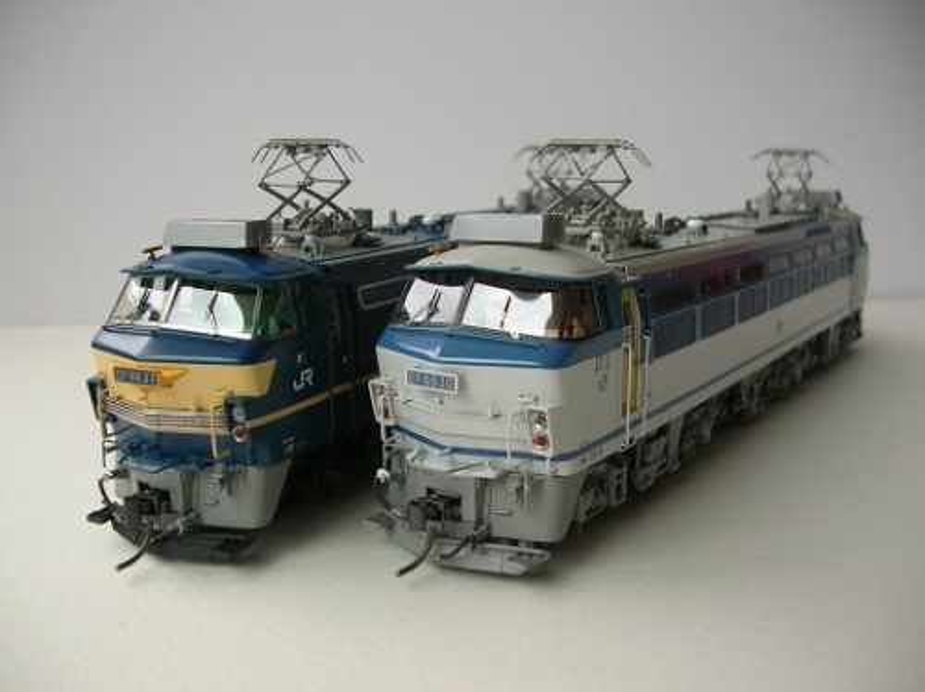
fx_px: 934
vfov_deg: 40.6
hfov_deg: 52.7
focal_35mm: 35
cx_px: 462
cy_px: 346
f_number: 2.8
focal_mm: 5.8
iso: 50
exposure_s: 1/80.2
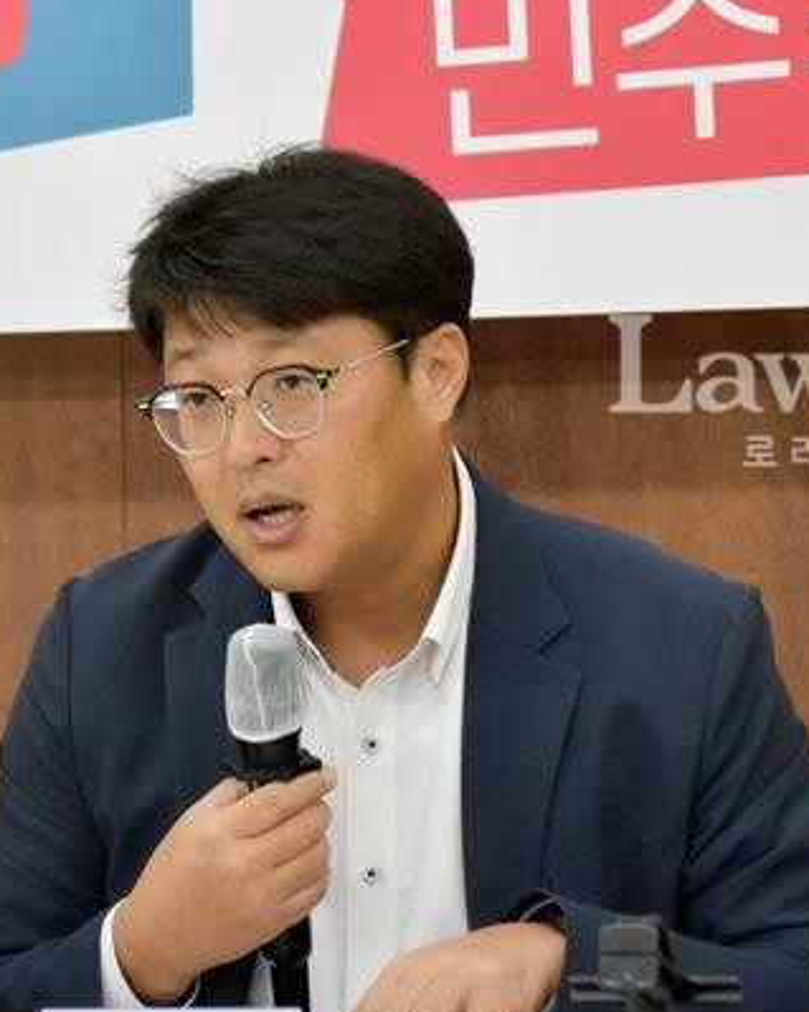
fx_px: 7365
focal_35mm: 246
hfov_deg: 6.3
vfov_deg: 7.9
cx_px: 33
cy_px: 354
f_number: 6.3
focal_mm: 68
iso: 1000
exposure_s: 1/100
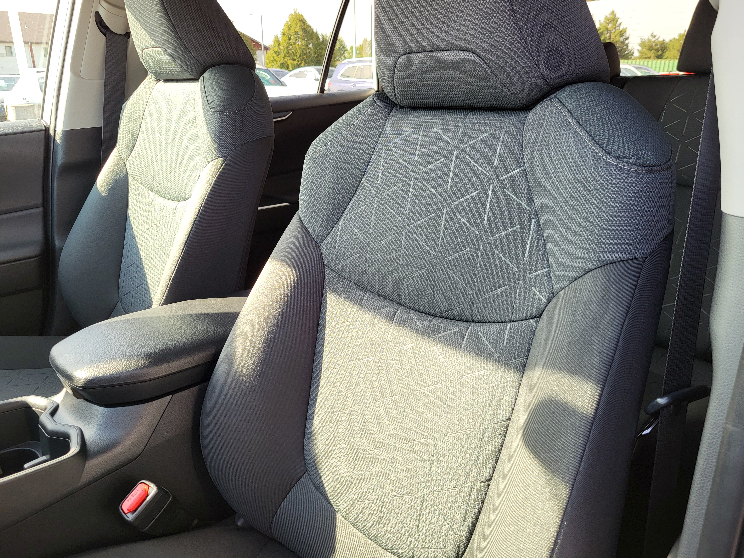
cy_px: 273
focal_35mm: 27
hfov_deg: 65.3
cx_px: 383
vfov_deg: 51.3
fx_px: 580
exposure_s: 1/171
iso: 40
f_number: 1.8
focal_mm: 5.4
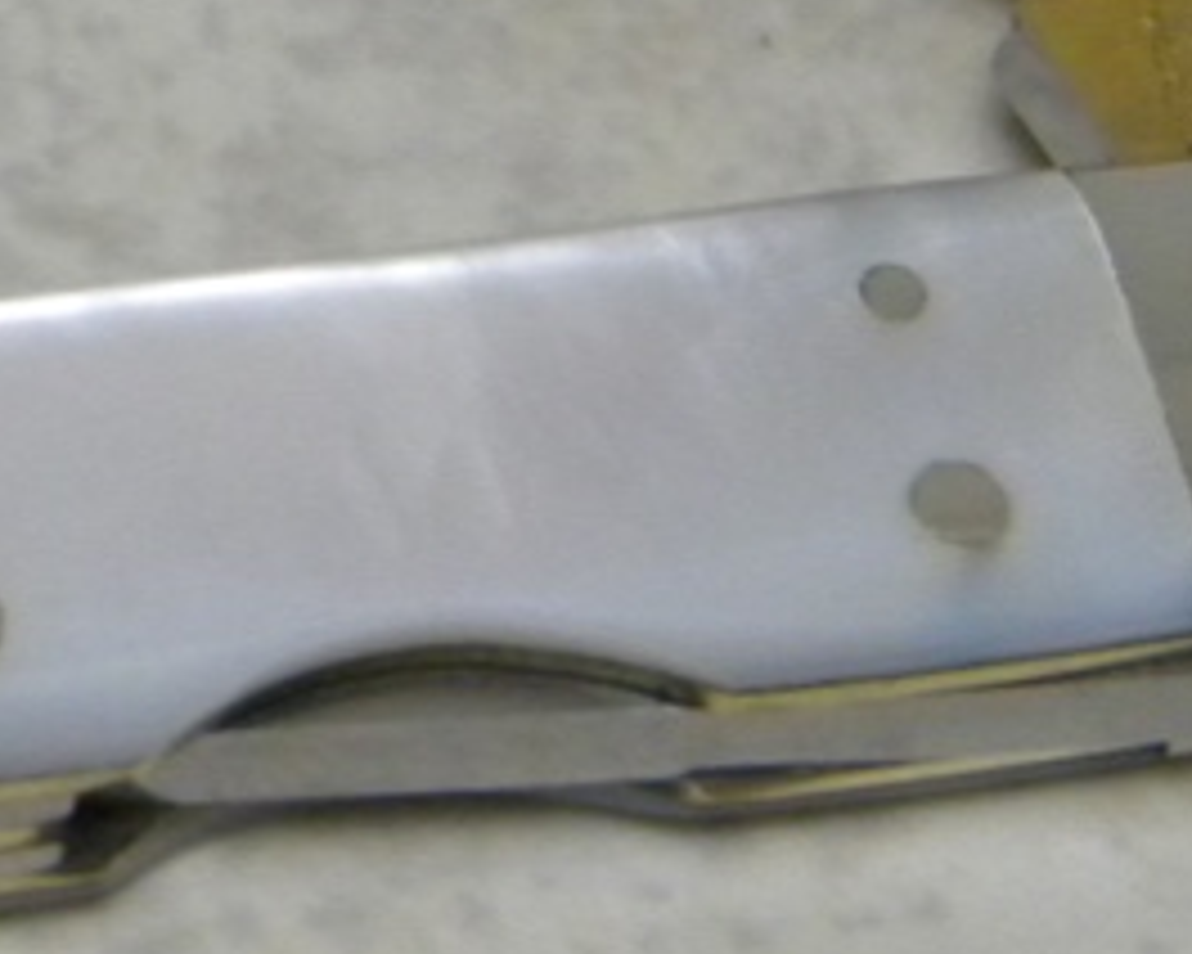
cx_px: -202
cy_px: -207
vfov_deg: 5.0
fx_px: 10795
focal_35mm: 306
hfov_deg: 6.3
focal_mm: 15.1
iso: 400
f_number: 4.5
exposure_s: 1/23
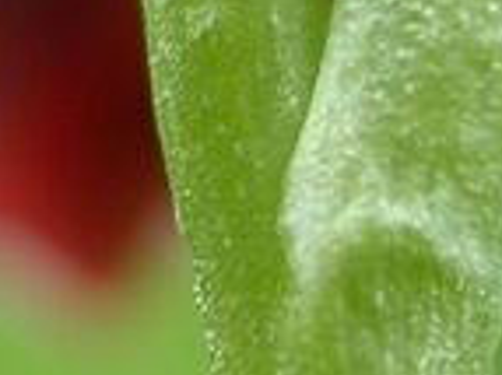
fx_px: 7419
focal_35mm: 512
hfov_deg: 3.8
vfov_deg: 2.9
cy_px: 412
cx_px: -544
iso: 100
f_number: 3.4
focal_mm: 15.3
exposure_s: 1/92.1
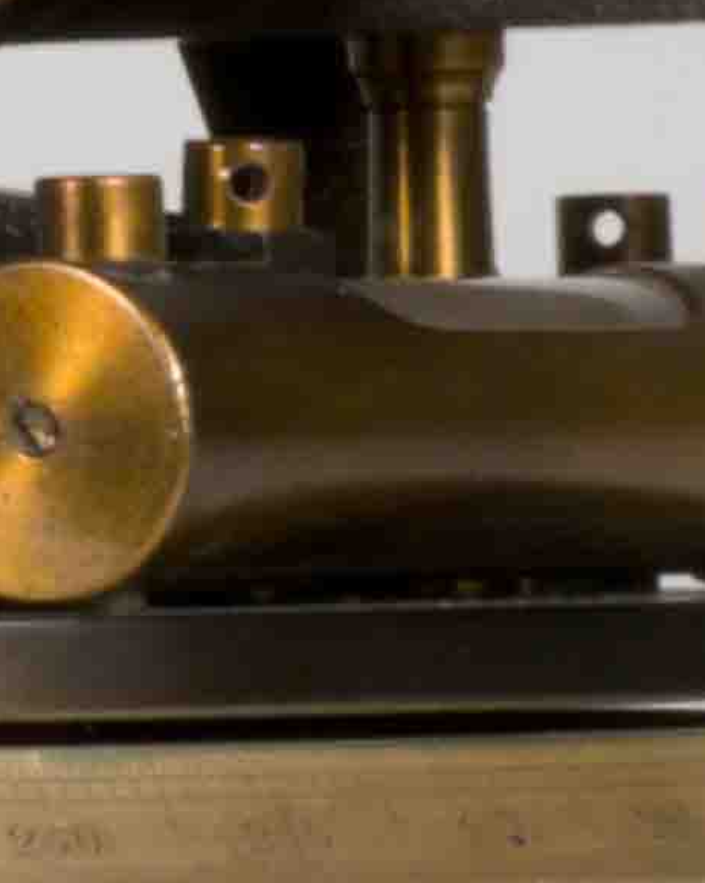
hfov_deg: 2.5
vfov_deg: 3.1
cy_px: -240
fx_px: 16336
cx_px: -568
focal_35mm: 626
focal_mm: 60
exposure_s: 1/2.5
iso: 200
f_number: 36
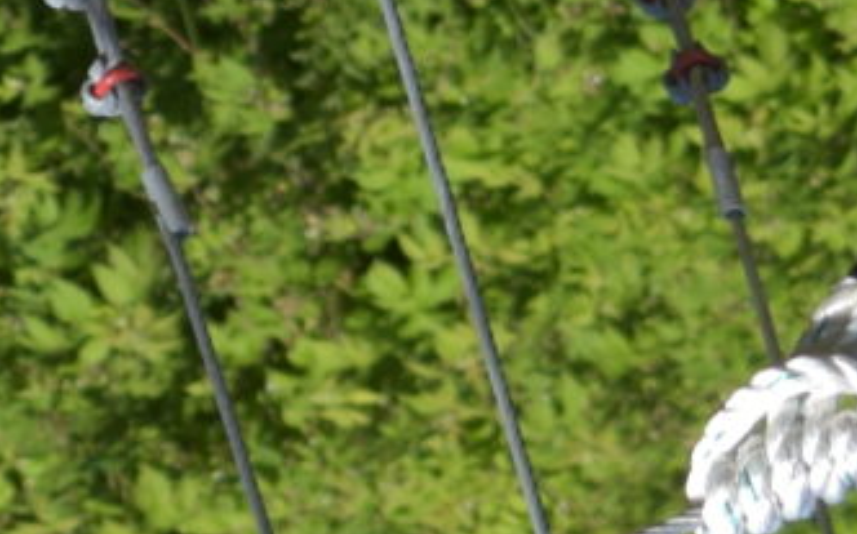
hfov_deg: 3.2
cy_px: -19
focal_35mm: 649
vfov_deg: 2.0
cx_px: -1368
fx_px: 15146
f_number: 4.5
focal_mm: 55
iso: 110
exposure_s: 1/800
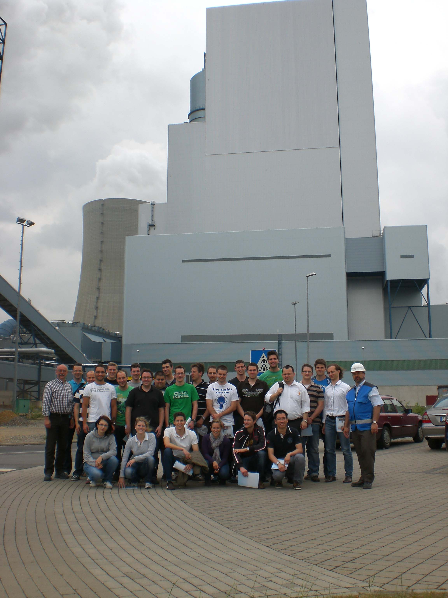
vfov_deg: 49.0
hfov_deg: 37.7
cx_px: 224
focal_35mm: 38
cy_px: 299
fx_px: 656
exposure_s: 1/400
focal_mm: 6.3
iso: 50
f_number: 4.4
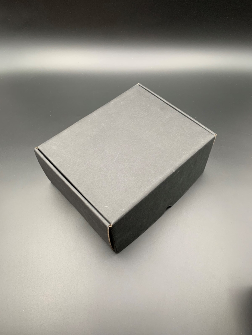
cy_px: 168
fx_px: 252
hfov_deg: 53.1
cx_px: 126
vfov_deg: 67.3
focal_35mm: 26
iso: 100
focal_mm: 4.25
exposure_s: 1/97
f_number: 1.8
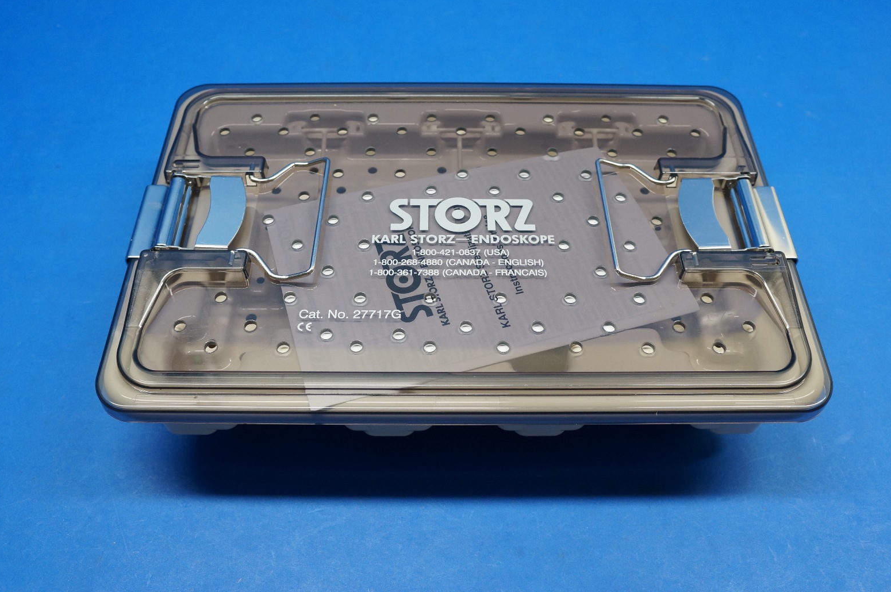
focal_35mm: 33
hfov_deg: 58.0
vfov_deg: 40.4
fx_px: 804
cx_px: 445
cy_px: 293
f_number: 4.5
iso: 400
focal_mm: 21
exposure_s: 1/80
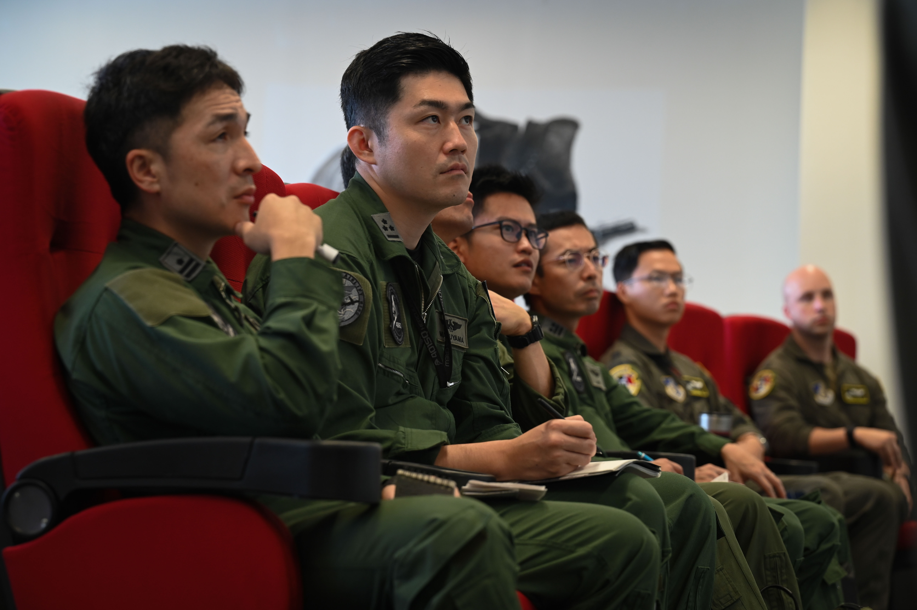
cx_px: 458
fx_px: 2647
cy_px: 305
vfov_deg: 13.1
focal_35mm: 104
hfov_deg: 19.7
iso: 1000
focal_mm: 104
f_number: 4.5
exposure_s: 1/80
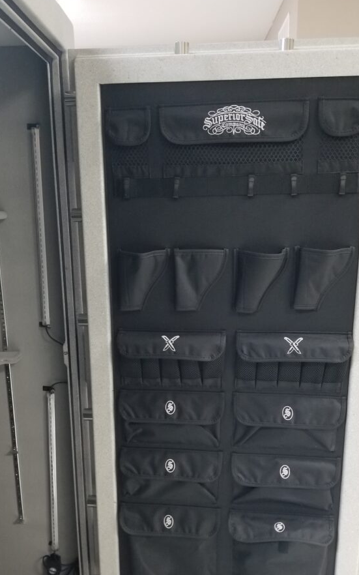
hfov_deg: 39.4
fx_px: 501
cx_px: 175
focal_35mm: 32
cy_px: 314
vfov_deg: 59.6
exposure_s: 1/60
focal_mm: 4.3
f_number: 1.7
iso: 500
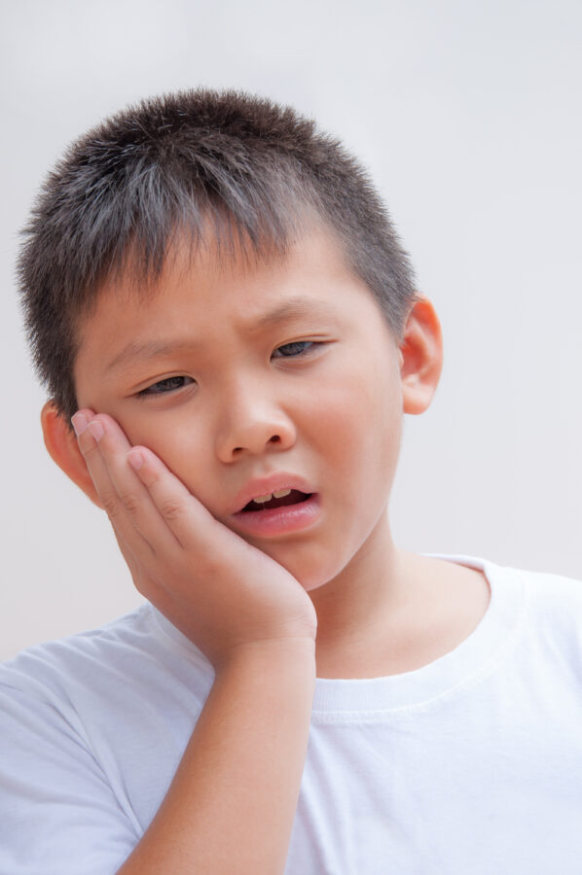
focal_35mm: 105
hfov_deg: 13.0
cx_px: 291
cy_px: 438
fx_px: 2552
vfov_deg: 19.5
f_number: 9
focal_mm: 70
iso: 160
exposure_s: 1/100
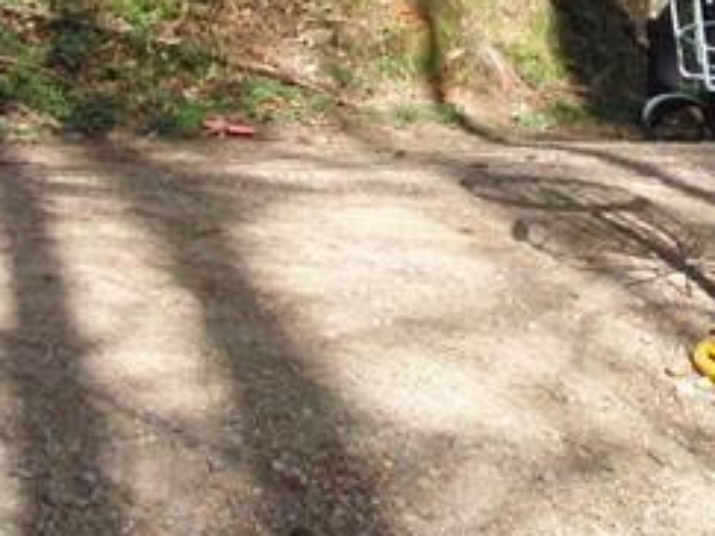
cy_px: -1
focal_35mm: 93
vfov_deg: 15.6
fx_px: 1920
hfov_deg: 21.1
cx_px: 413
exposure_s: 1/500
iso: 400
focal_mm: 7.54
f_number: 3.7
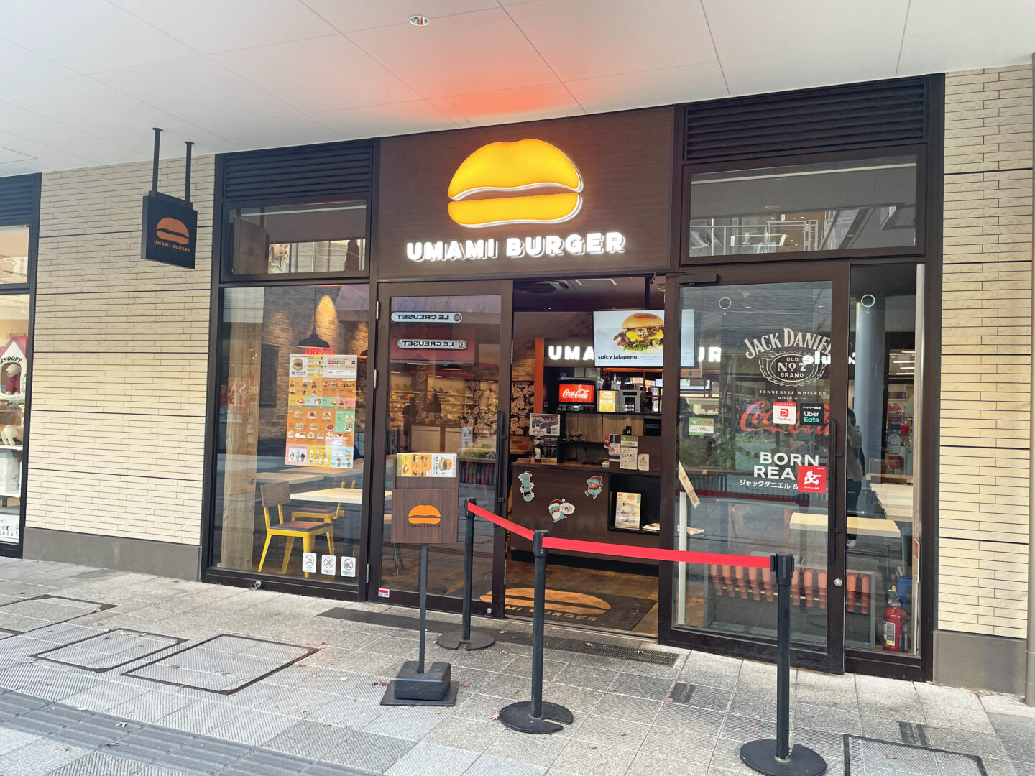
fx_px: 777
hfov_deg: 67.3
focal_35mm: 26
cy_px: 388
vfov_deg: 53.1
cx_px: 518
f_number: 1.6
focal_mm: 4.2
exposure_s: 1/121
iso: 125
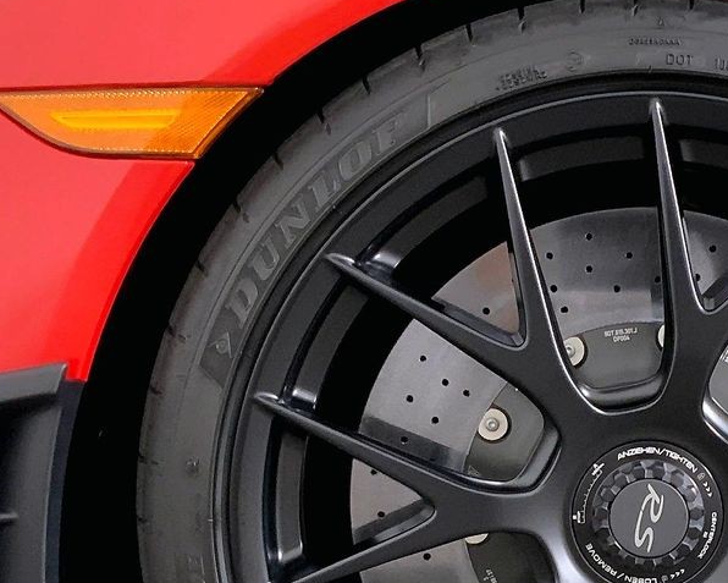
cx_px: 645
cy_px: 485
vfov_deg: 19.9
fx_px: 1638
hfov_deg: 24.4
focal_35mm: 76
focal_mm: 3
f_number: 1.8
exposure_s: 1/60
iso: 125
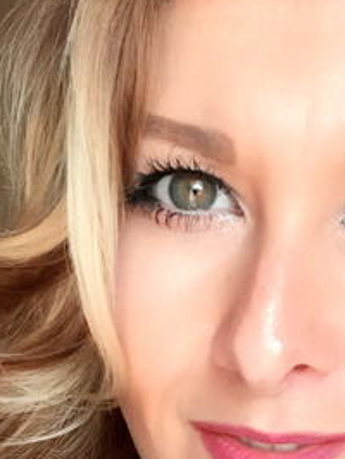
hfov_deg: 17.9
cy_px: 387
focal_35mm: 80
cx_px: 359
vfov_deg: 23.9
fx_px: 1061
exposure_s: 1/120
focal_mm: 2.87
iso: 40
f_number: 2.2
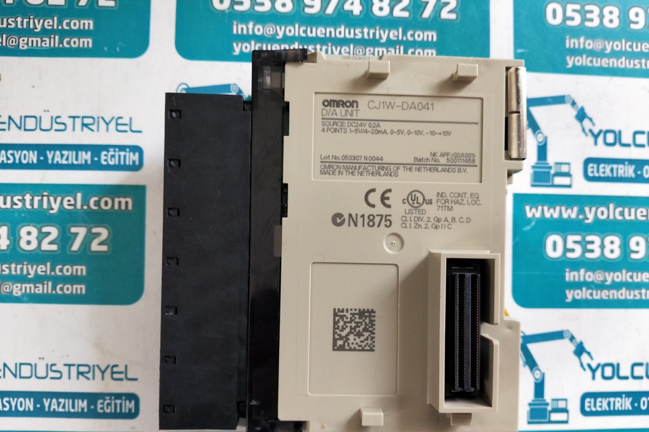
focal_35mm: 24
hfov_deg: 73.8
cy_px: 241
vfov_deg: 53.0
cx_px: 325
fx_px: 433
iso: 237
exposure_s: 1/50
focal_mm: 3.99
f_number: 1.7
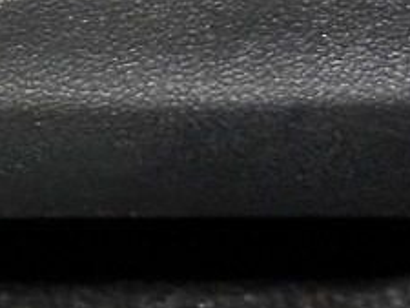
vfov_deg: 6.6
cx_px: -368
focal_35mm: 218
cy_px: -308
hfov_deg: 8.7
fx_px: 2583
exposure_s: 1/30
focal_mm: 6.86
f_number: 1.78
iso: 640
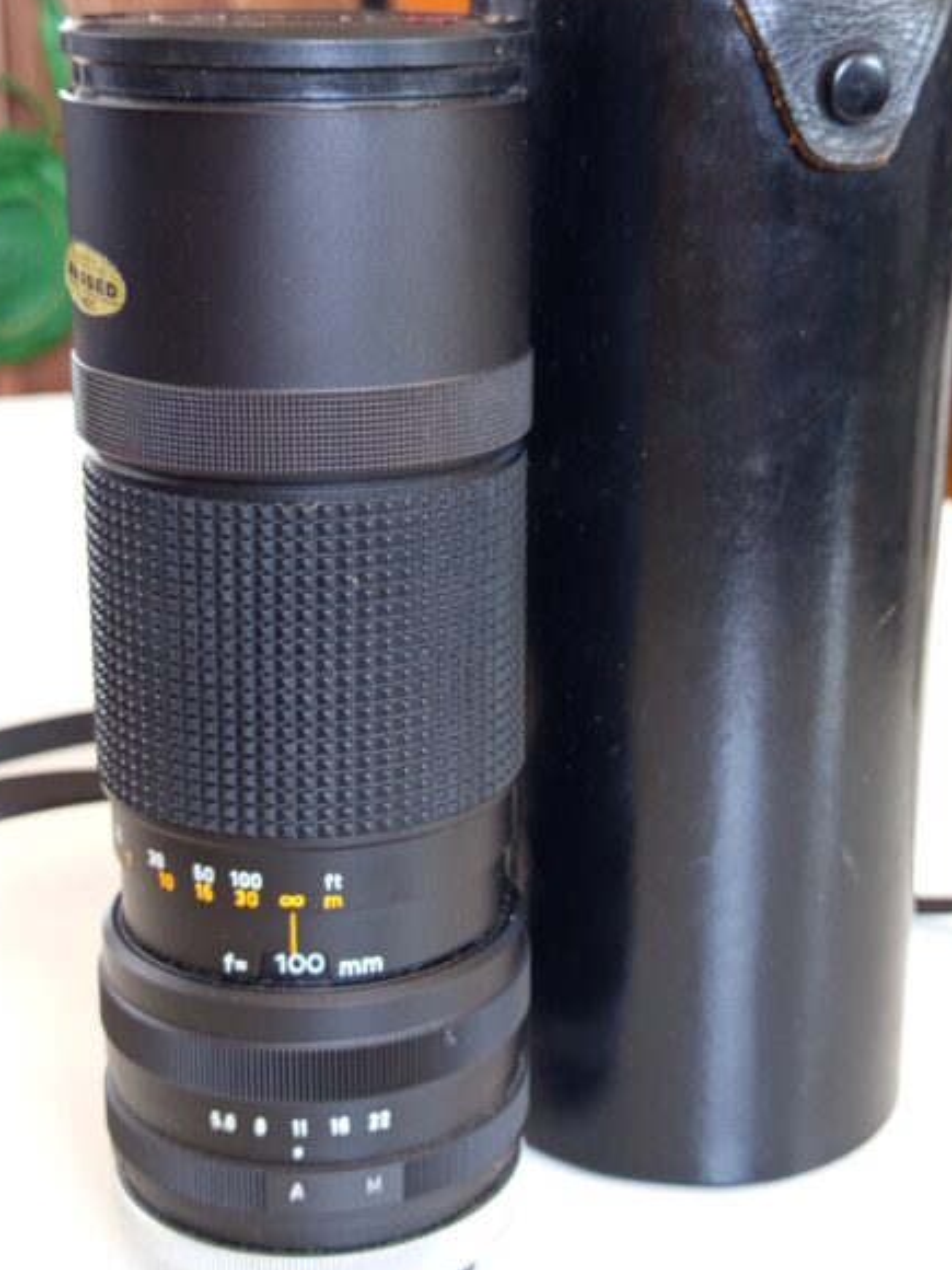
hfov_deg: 25.7
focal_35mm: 57
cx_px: 500
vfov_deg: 33.8
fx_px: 2090
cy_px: 575
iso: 732
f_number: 1.7
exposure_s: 1/33.3
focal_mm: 5.24
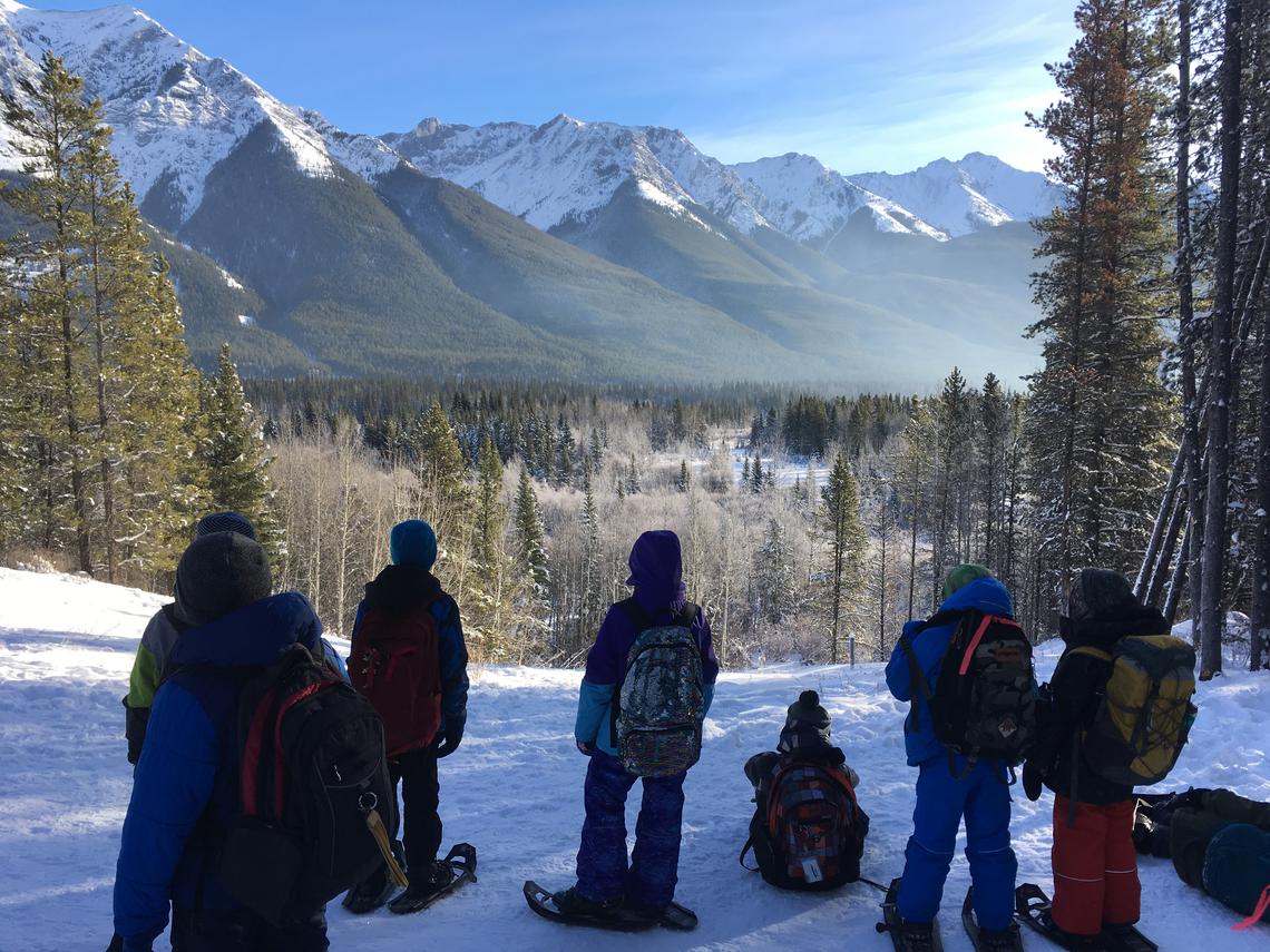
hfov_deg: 61.7
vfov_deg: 48.2
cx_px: 635
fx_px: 1064
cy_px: 476
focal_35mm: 29
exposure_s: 1/641
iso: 25
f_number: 2.2
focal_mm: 4.15
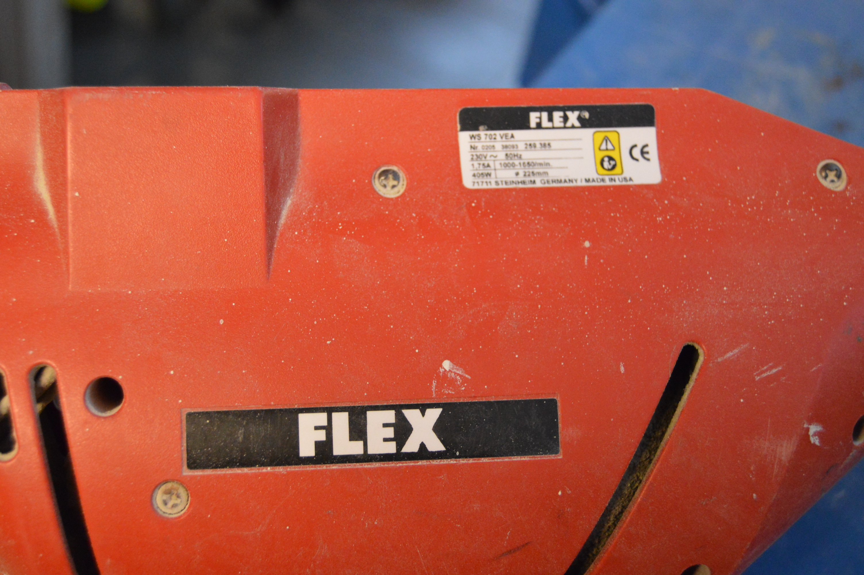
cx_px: 432
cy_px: 288
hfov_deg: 41.1
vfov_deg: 28.0
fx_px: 1151
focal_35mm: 48
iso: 3200
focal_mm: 32
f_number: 4.5
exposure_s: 1/50
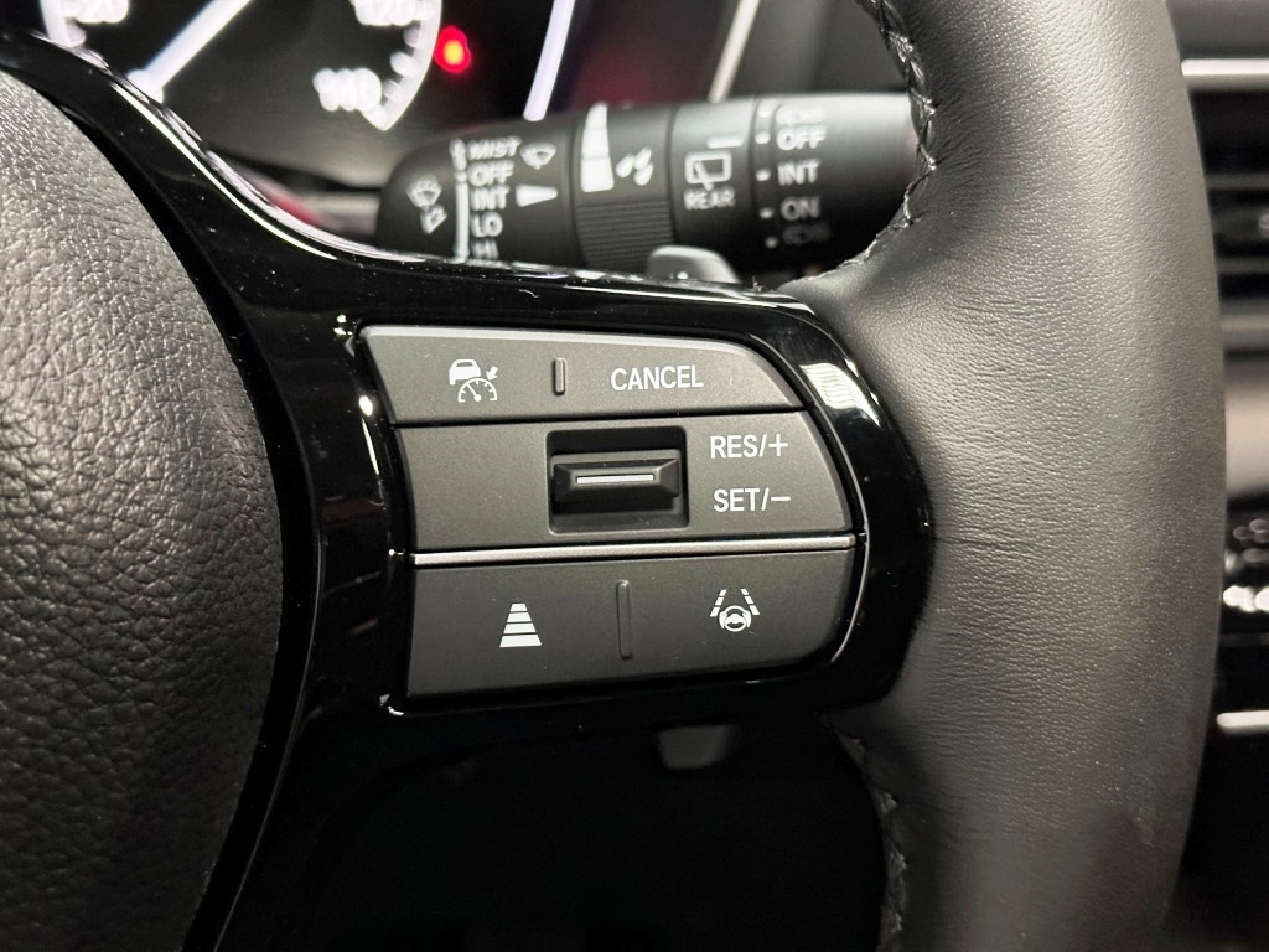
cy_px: 476
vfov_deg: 30.3
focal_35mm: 48
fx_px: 1760
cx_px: 634
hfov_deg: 39.7
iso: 640
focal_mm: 6.86
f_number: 1.78
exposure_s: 1/24
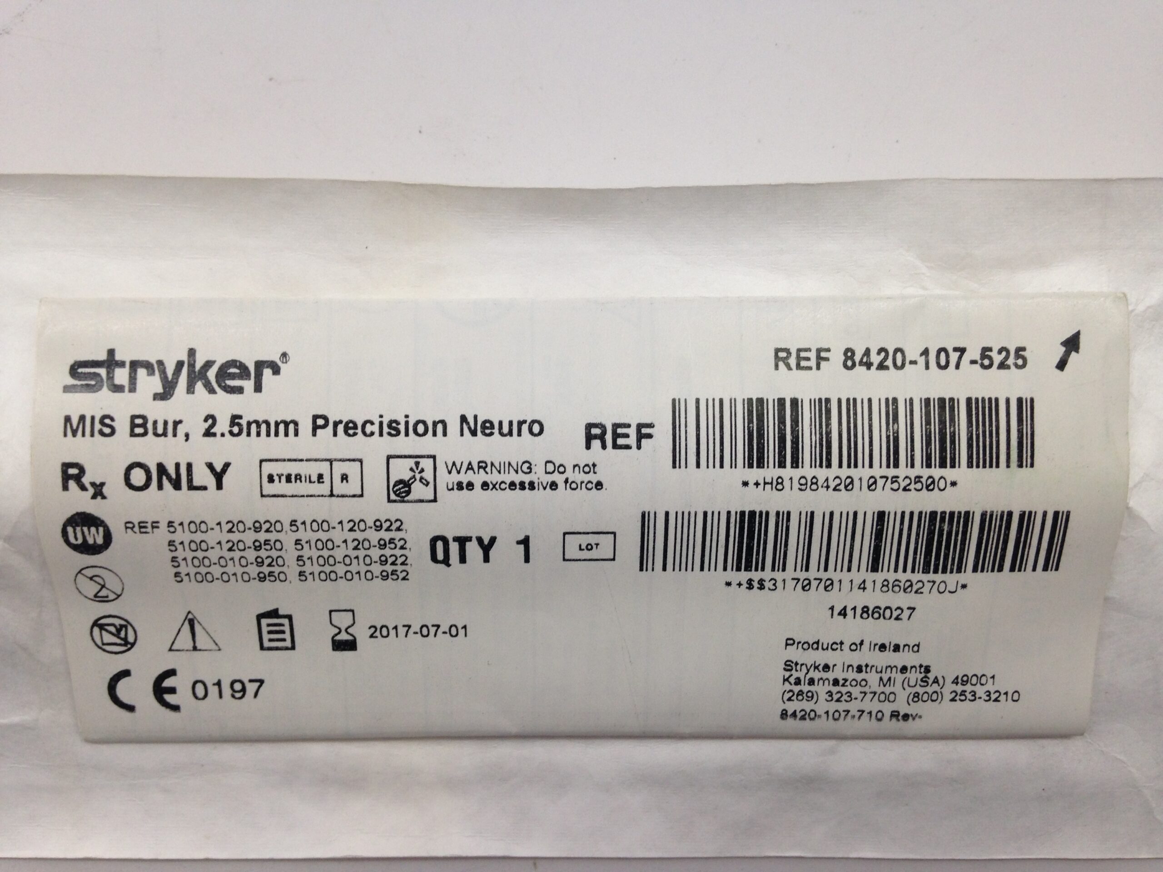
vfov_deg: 42.9
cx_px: 582
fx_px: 1109
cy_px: 436
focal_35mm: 33
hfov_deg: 55.4
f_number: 2.4
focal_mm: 4.12
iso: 64
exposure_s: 1/60
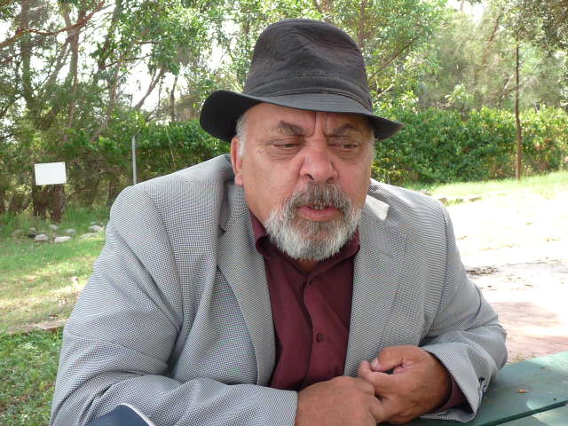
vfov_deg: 29.1
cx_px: 284
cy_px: 213
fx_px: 820
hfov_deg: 38.2
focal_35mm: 50
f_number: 2.8
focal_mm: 5
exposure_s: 1/125
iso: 100
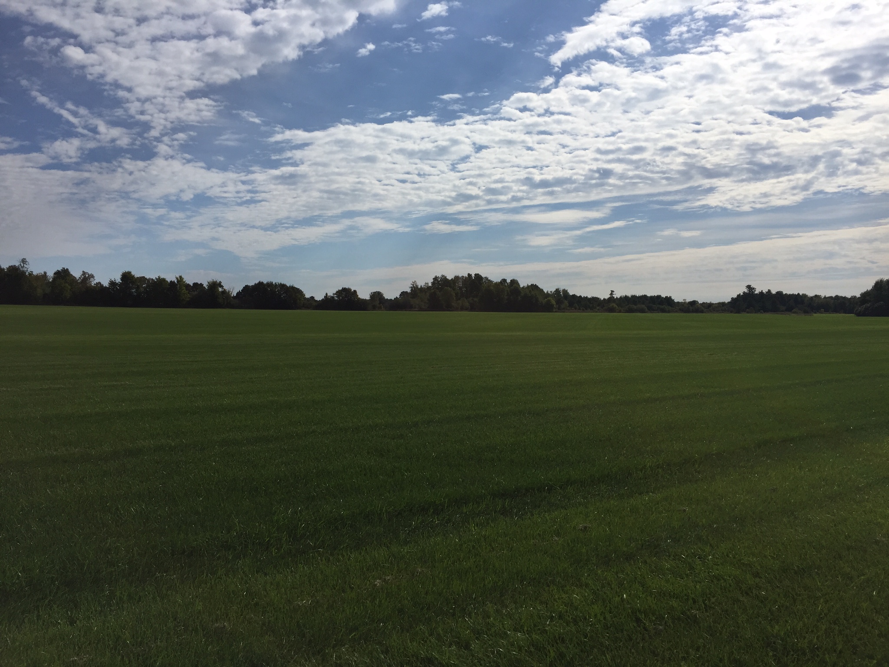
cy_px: 334
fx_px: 745
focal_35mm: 29
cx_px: 444
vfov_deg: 48.2
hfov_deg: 61.7
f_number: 2.2
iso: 32
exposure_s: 1/6623
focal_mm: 4.15
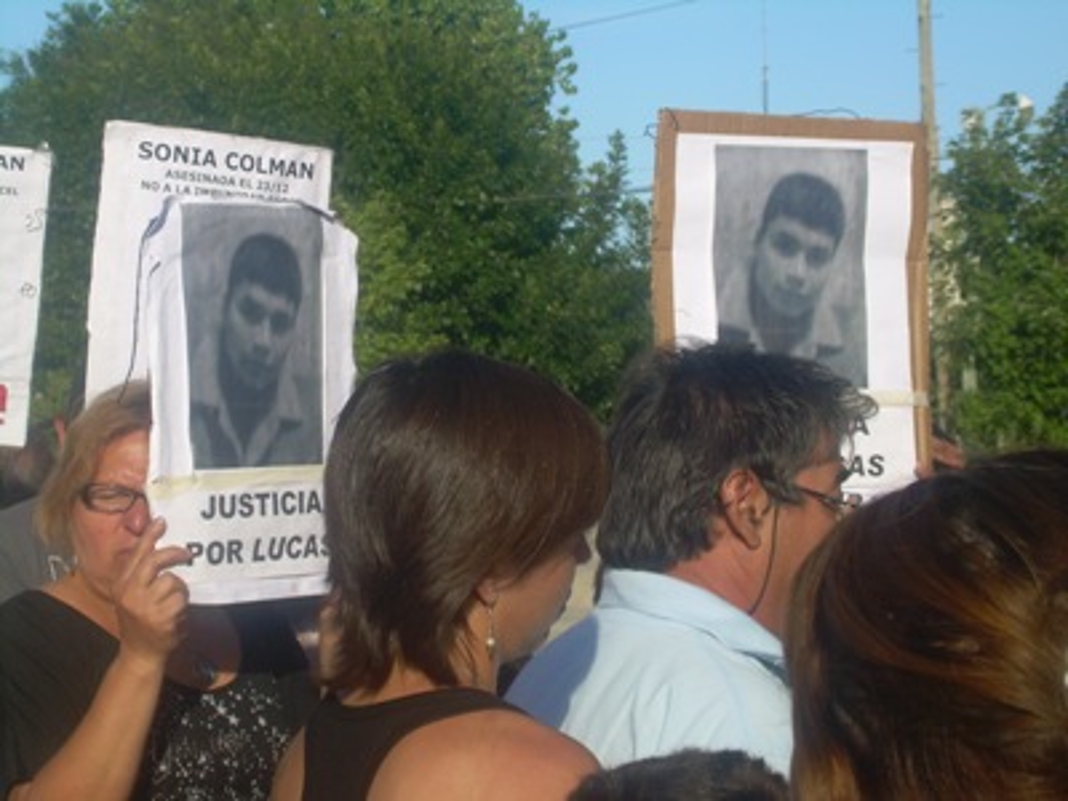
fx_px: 3394
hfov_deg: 17.9
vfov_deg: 13.5
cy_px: 400
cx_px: 534
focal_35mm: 110
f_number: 4.9
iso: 50
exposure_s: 1/458
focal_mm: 18.9
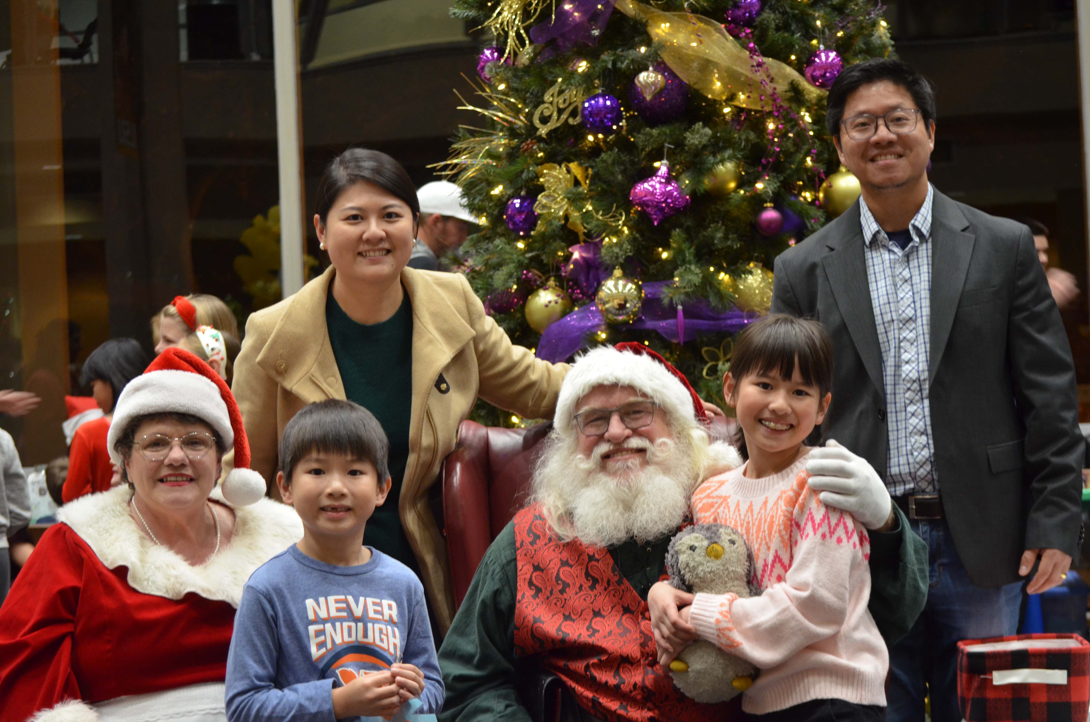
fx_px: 2493
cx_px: 545
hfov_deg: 24.7
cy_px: 361
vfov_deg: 16.5
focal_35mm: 82
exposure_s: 1/15
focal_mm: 55
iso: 1100
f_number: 4
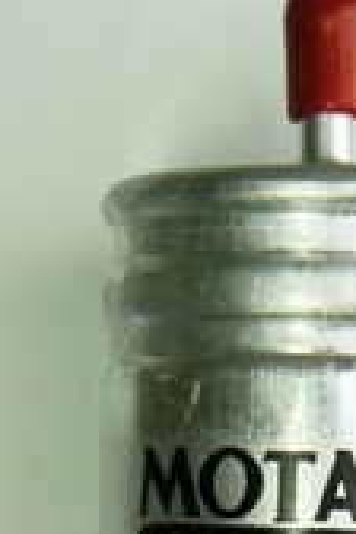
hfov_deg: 6.3
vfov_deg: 9.5
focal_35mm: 216
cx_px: 321
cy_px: 556
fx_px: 3204
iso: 80
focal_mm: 14.5
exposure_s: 1/100
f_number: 4
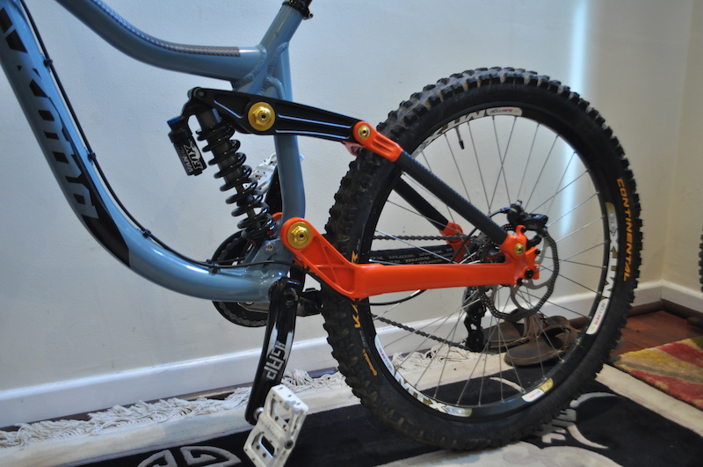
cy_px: 234
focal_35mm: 36
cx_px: 352
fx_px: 702
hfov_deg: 53.2
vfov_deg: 36.8
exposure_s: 1/20
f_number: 4
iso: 800
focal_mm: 24
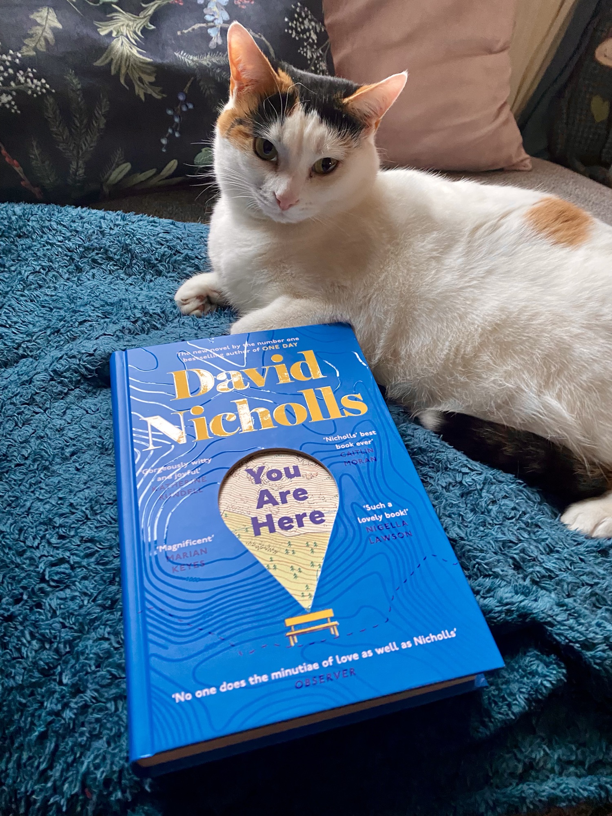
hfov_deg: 53.1
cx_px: 306
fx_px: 613
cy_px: 408
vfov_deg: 67.3
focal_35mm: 26
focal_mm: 4.25
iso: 250
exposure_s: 1/60
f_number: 1.8
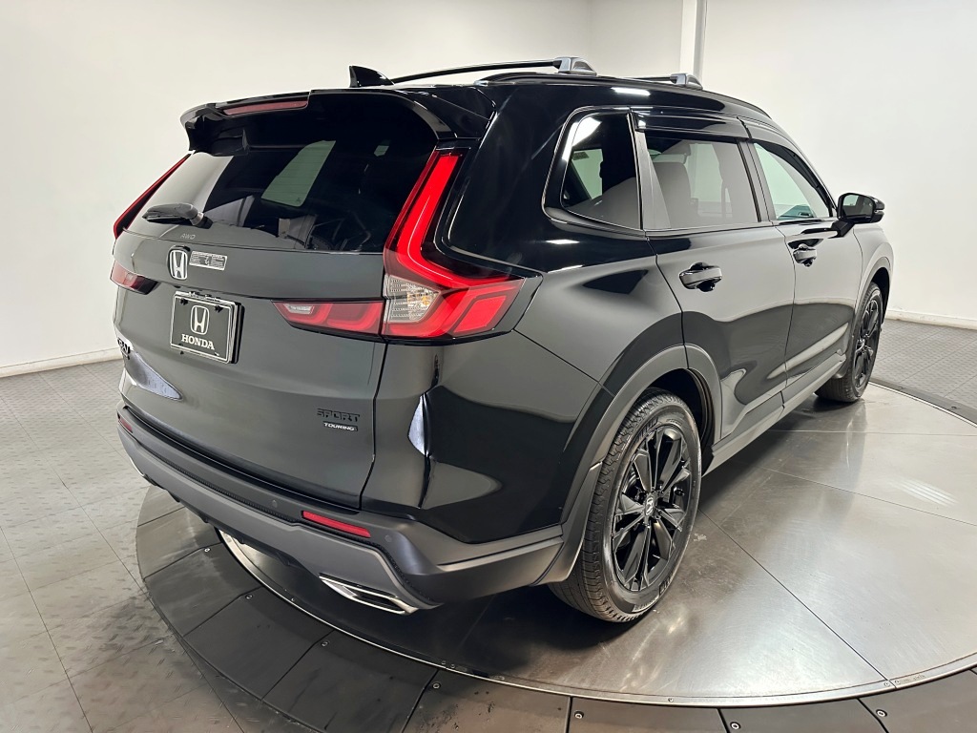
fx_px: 677
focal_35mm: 24
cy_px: 366
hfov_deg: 71.6
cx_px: 488
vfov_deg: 56.8
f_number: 1.78
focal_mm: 6.86
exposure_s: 1/60
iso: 640
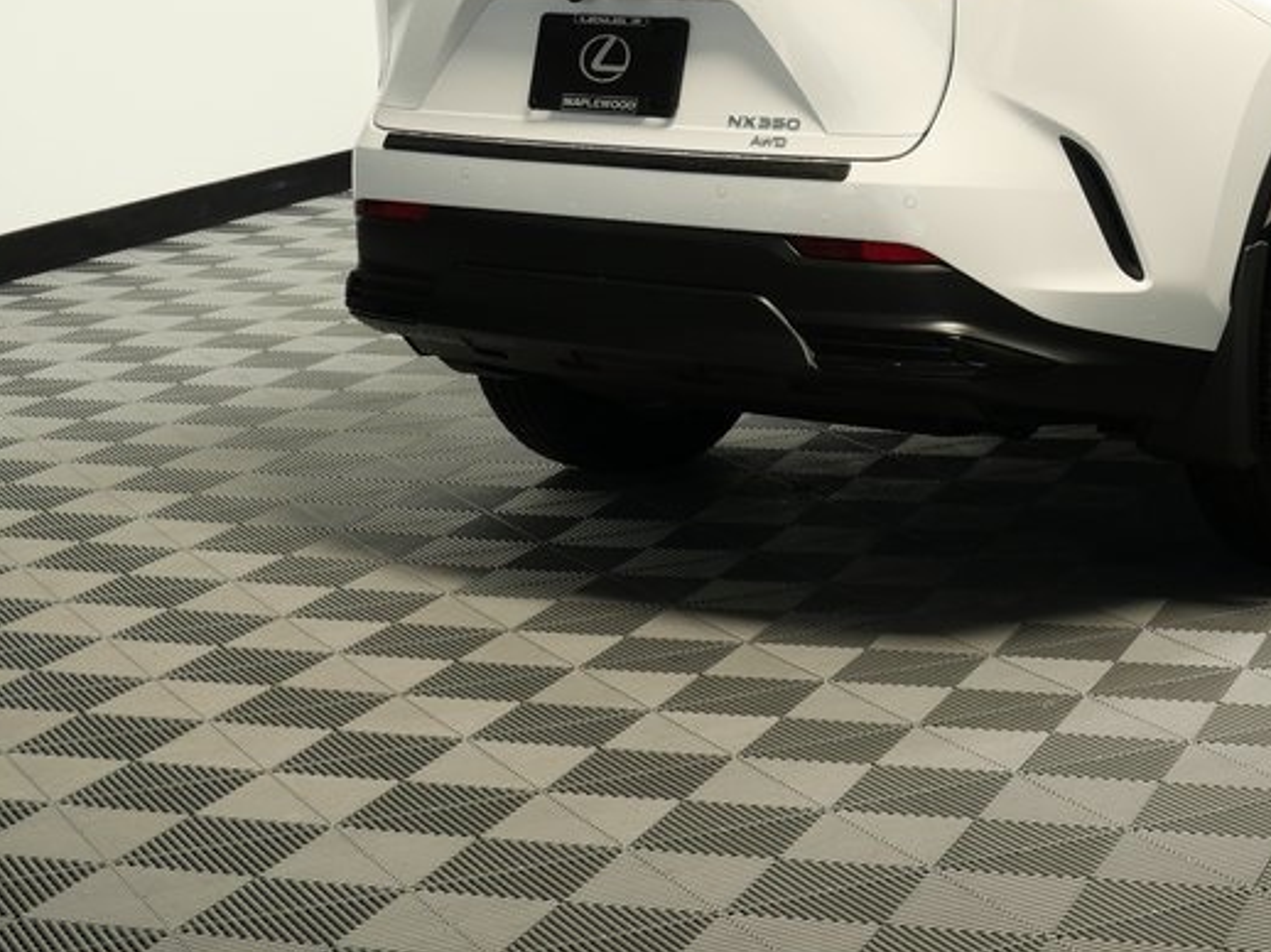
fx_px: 3193
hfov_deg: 22.0
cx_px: 1136
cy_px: 209
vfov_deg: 16.8
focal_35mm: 87
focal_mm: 22
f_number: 5.6
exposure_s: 1/250
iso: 250
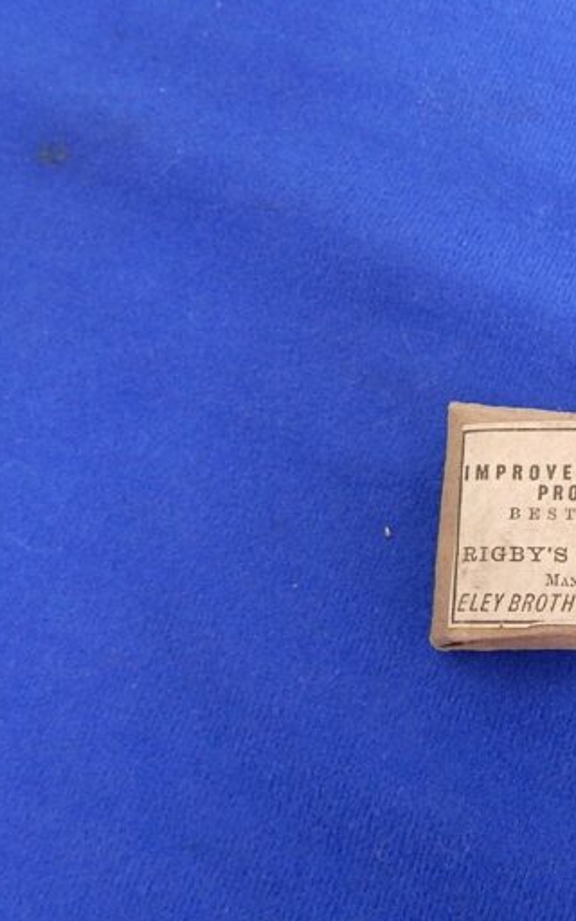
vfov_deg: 55.3
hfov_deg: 32.2
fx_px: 879
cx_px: 628
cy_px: 475
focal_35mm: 35
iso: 400
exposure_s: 1/13
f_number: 3
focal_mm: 4
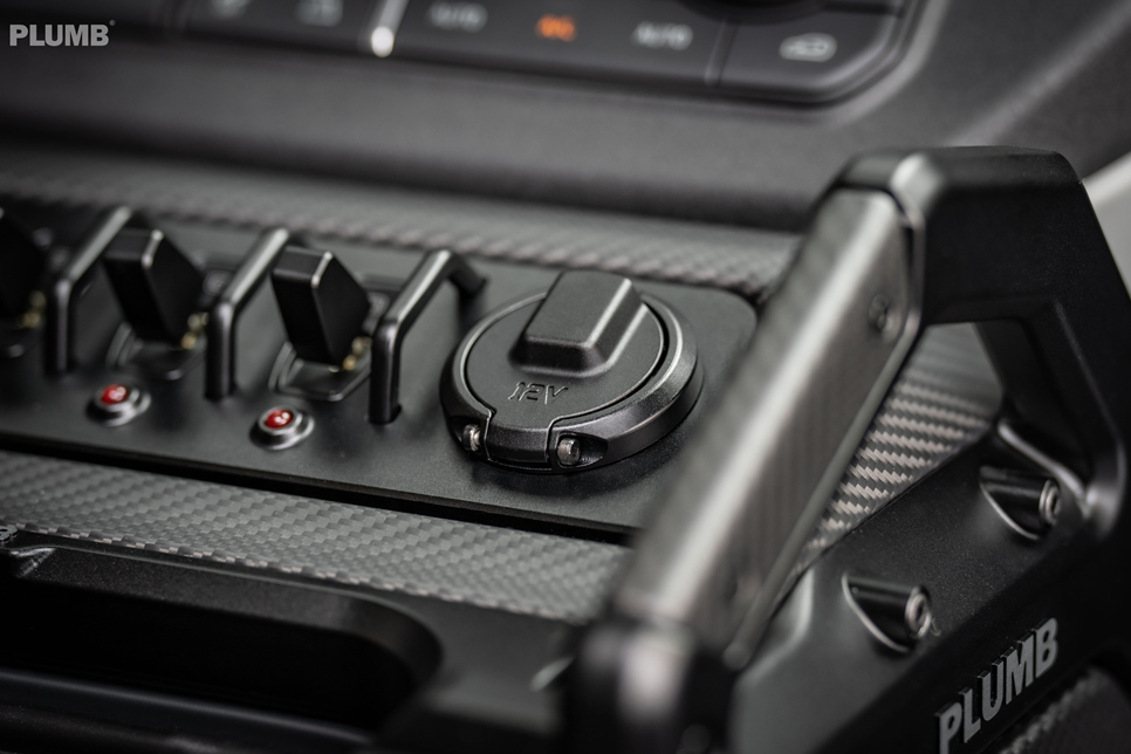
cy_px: 386
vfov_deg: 11.5
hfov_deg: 17.2
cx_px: 566
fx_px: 3738
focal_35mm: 119
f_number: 4
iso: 400
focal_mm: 115
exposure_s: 1/160
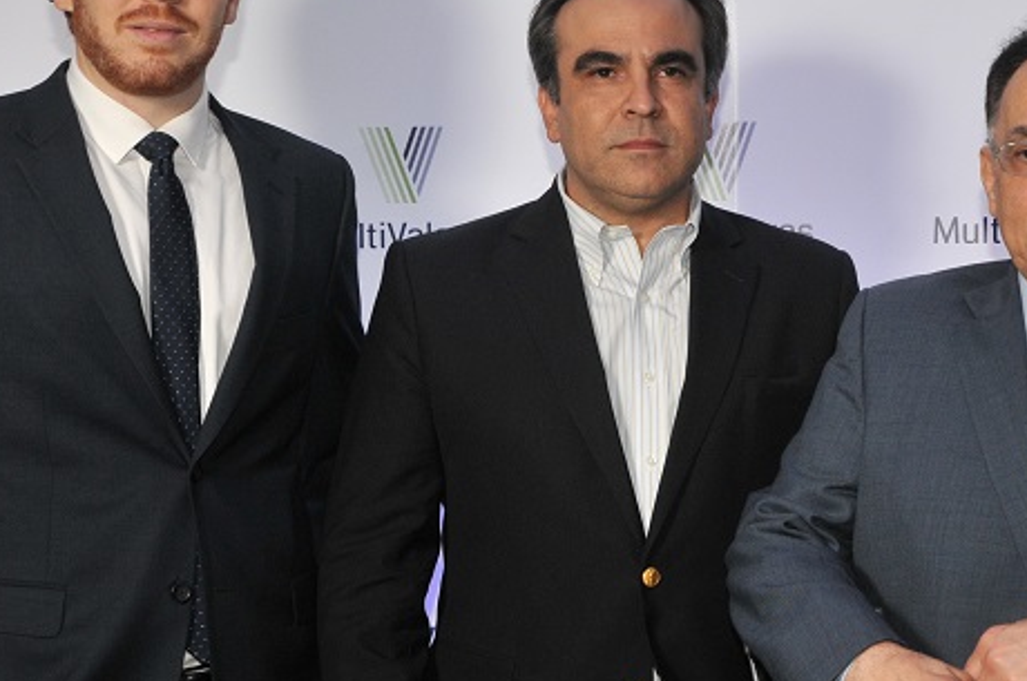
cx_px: 790
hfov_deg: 23.9
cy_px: 463
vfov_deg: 16.2
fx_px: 2392
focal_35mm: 84
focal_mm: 26
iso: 400
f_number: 5.6
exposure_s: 1/125
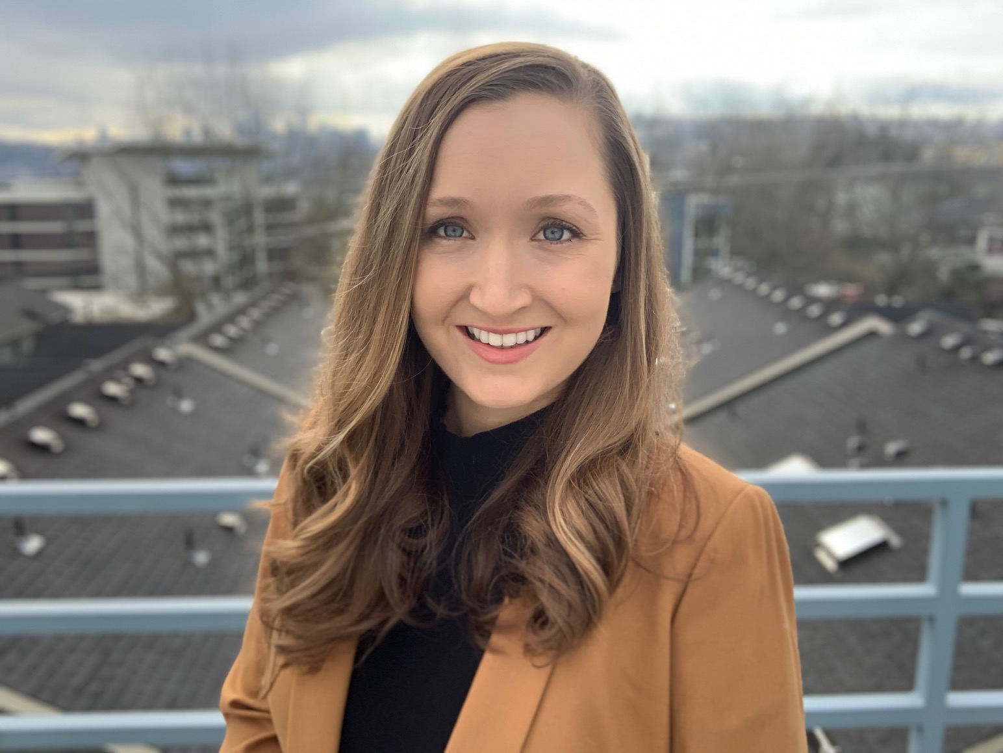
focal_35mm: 32
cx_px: 502
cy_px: 376
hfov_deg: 56.8
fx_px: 927
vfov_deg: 44.2
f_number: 2.2
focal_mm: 2.87
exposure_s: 1/416
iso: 16
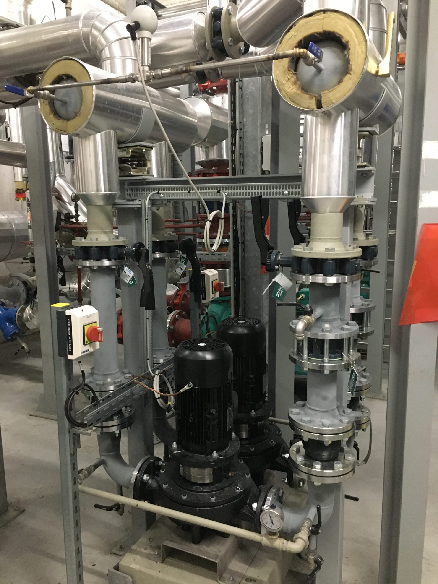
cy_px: 292
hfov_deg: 48.2
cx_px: 219
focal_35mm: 29
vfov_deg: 61.7
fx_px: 489
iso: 250
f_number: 2.2
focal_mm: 4.15
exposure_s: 1/17
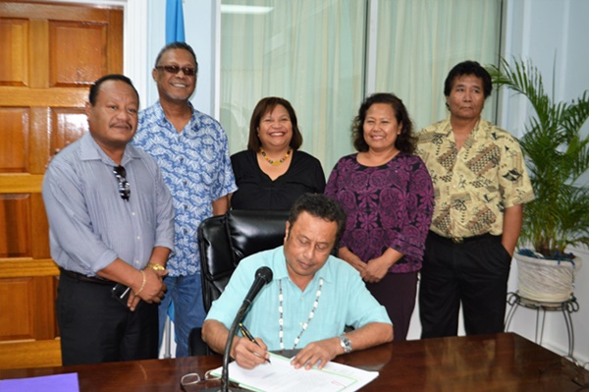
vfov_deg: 34.2
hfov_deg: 49.6
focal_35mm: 39
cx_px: 294
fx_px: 638
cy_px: 196
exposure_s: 1/60
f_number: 4.2
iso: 560
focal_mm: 26
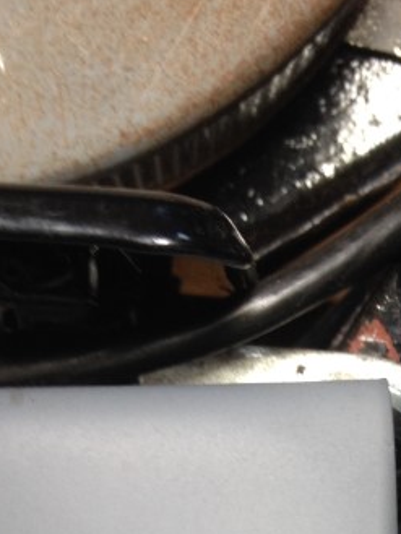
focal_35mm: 109
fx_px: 1682
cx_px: 503
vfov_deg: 16.5
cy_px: 789
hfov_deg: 13.2
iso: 50
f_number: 2.4
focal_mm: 4.28
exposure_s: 1/20
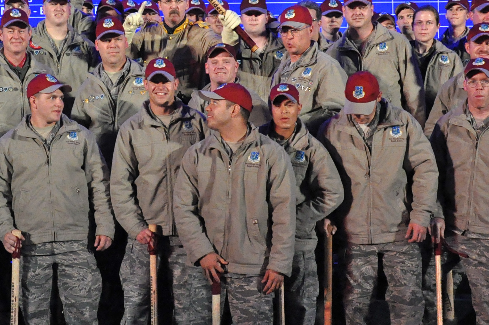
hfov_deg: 22.1
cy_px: 148
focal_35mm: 91
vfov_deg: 15.0
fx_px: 1235
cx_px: 108
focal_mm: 26
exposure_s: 1/200
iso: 3200
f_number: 5
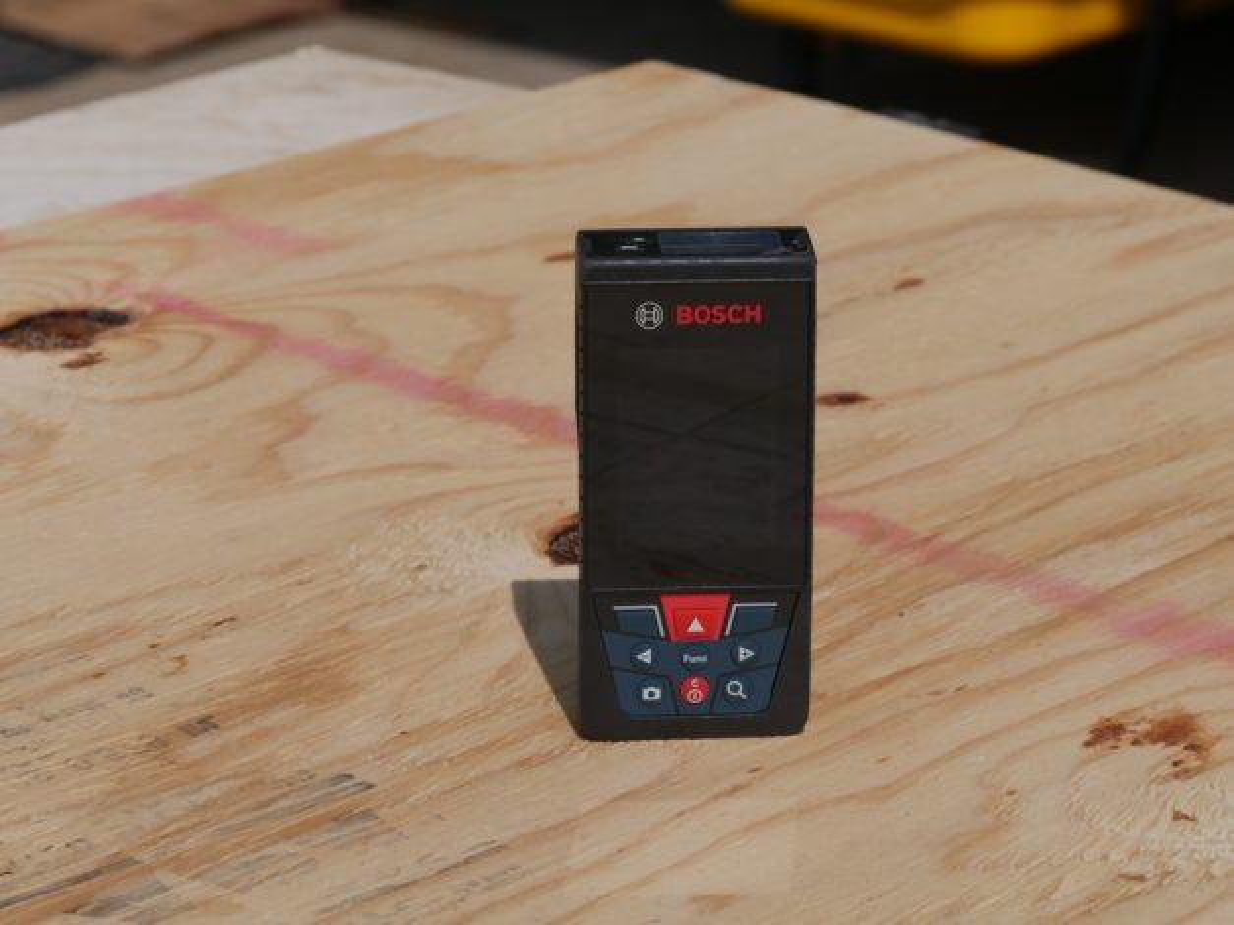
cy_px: 462
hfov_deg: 12.8
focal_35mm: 154
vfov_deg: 9.6
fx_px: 5489
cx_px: 617
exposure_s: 1/800
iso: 200
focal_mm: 77
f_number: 9
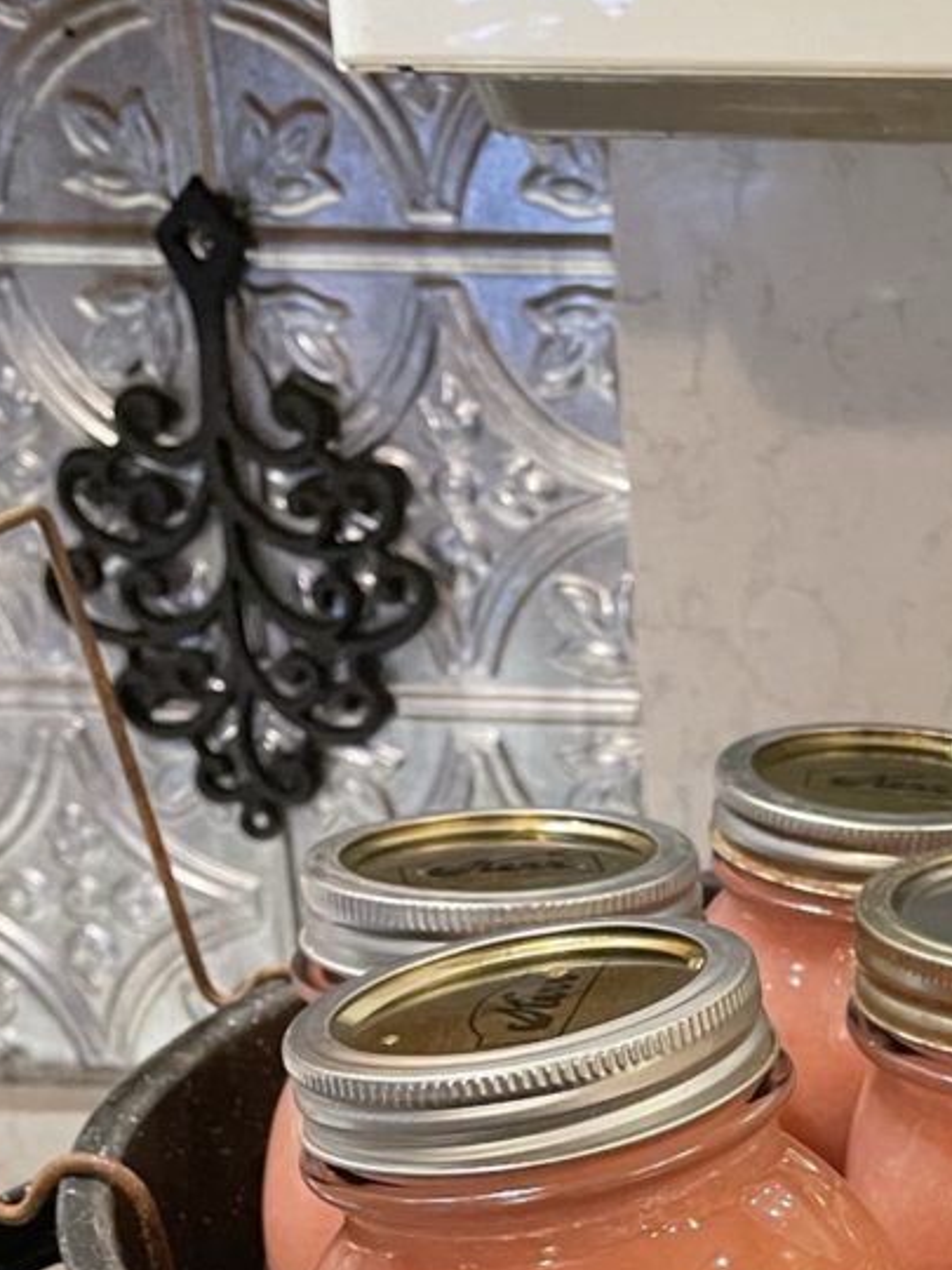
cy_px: 1446
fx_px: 2714
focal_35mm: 74
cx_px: 1053
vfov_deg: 24.3
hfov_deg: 19.1
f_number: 1.6
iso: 400
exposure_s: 1/40
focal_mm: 4.2
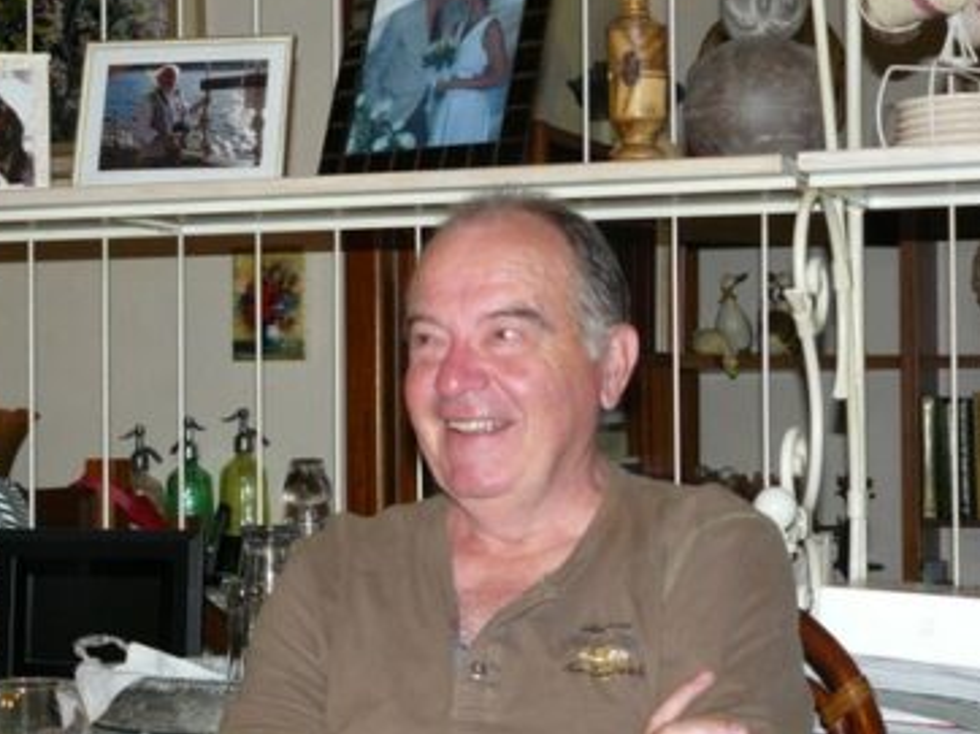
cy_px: 363
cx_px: 501
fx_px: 2377
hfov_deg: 23.3
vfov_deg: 17.5
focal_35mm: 84
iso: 160
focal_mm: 12.6
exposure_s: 1/30
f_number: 3.2
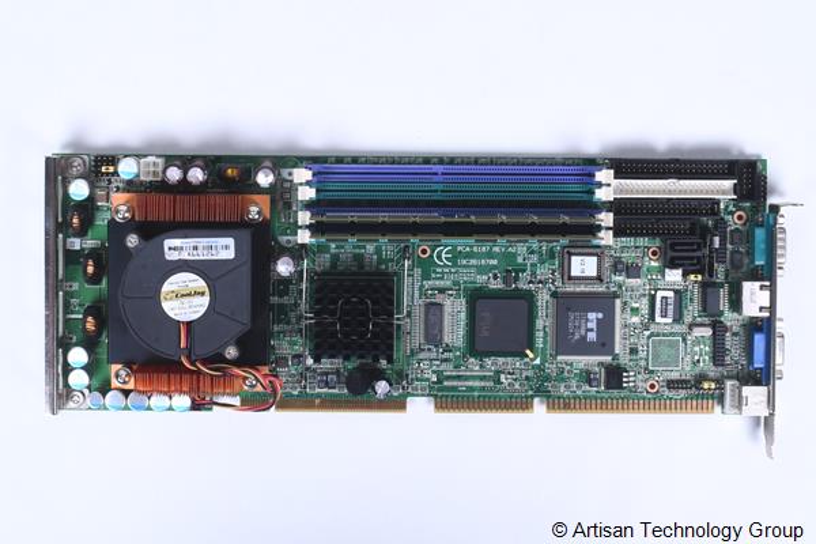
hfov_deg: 55.8
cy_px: 272
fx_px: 771
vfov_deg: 38.9
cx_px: 408
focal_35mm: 34
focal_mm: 23
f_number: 14
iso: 200
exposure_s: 1/200
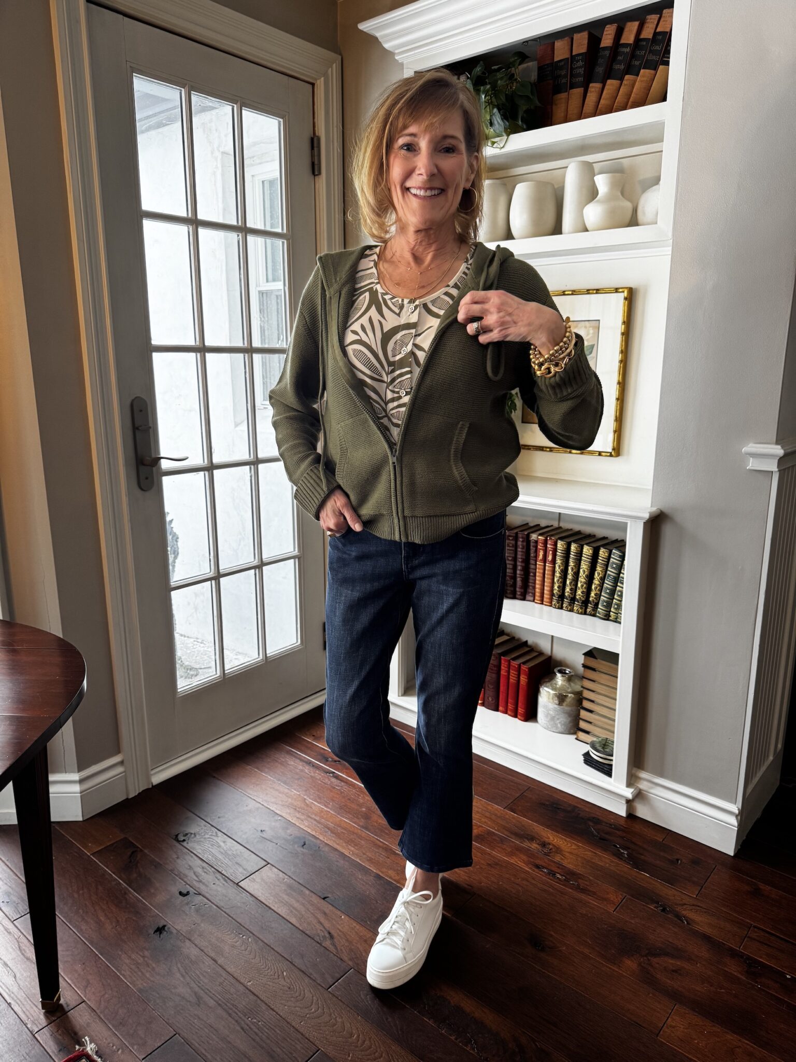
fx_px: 736
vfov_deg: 71.6
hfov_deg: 56.8
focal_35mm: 24
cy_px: 531
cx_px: 398
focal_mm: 6.76
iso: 160
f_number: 1.78
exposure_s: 1/120
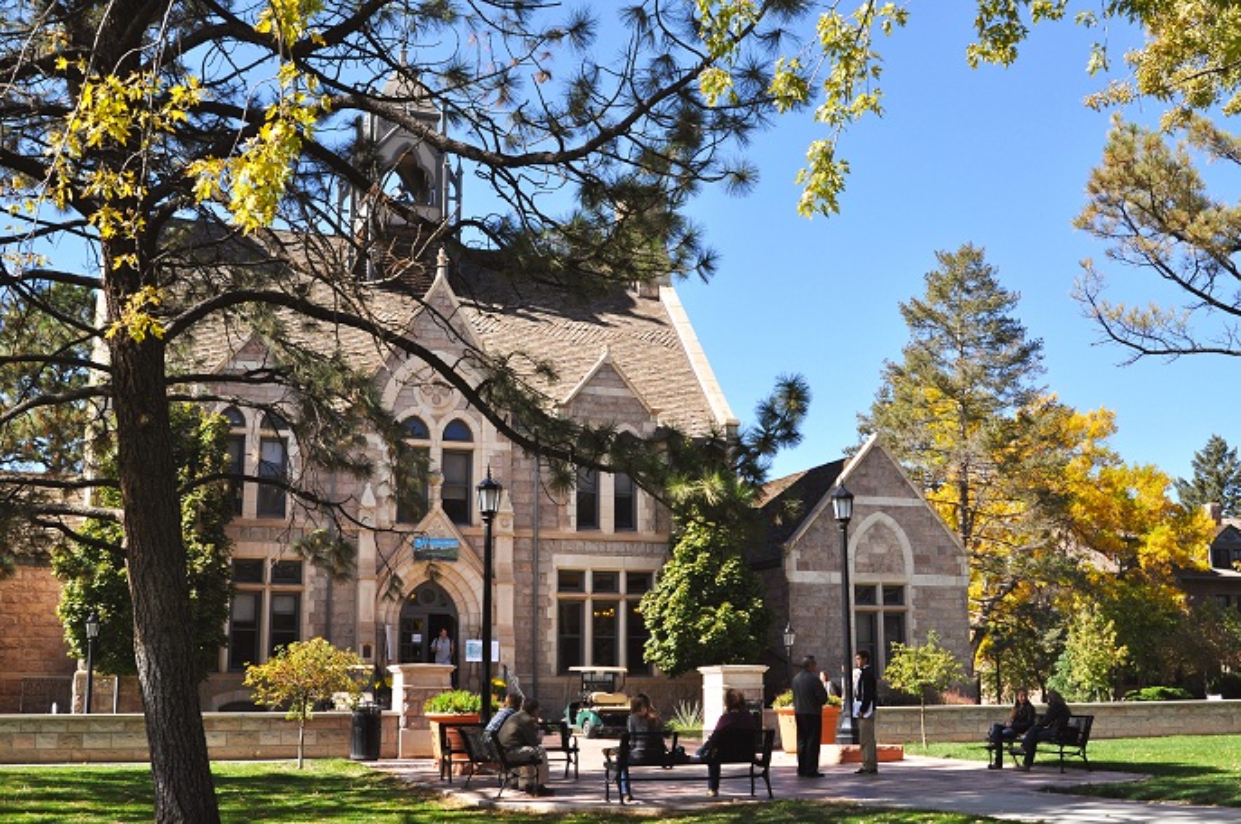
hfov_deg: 46.5
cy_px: 412
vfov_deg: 31.8
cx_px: 620
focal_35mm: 42
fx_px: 1446
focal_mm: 28
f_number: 4.5
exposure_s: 1/1250
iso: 320
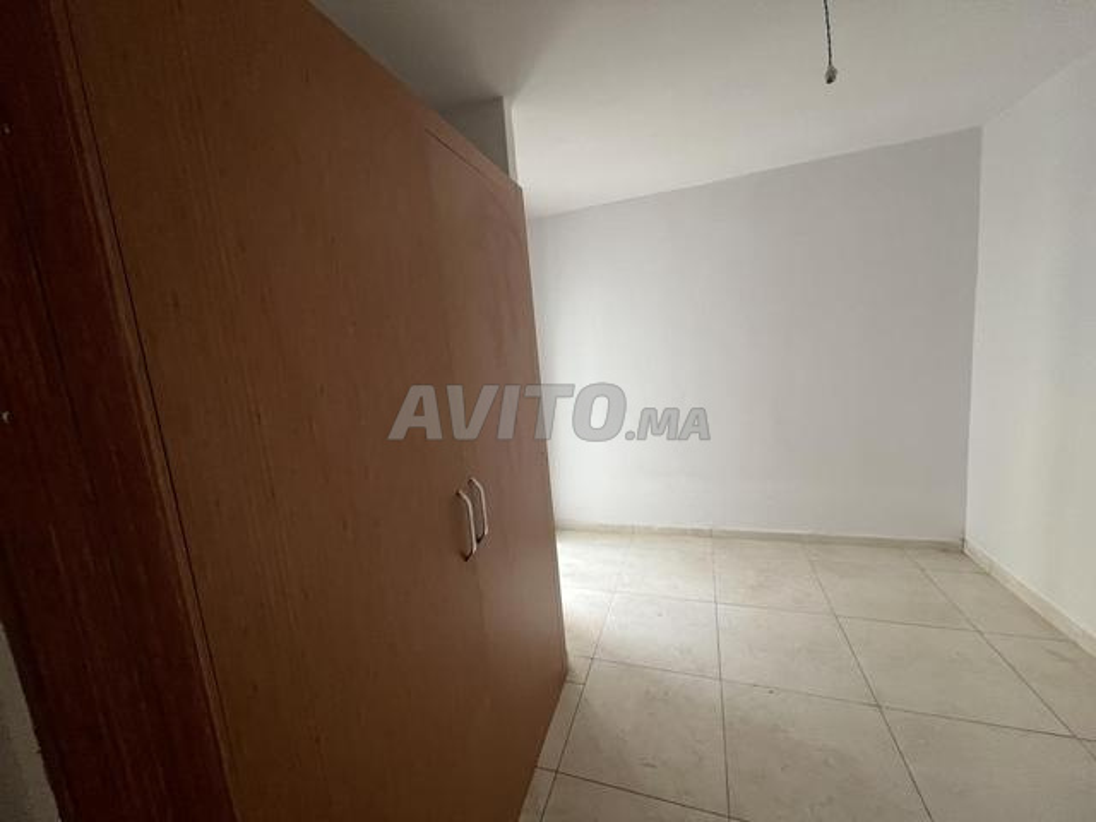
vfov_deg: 89.9
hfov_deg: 106.2
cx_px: 548
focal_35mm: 13
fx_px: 412
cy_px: 411
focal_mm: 1.57
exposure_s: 1/99
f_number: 1.8
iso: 125
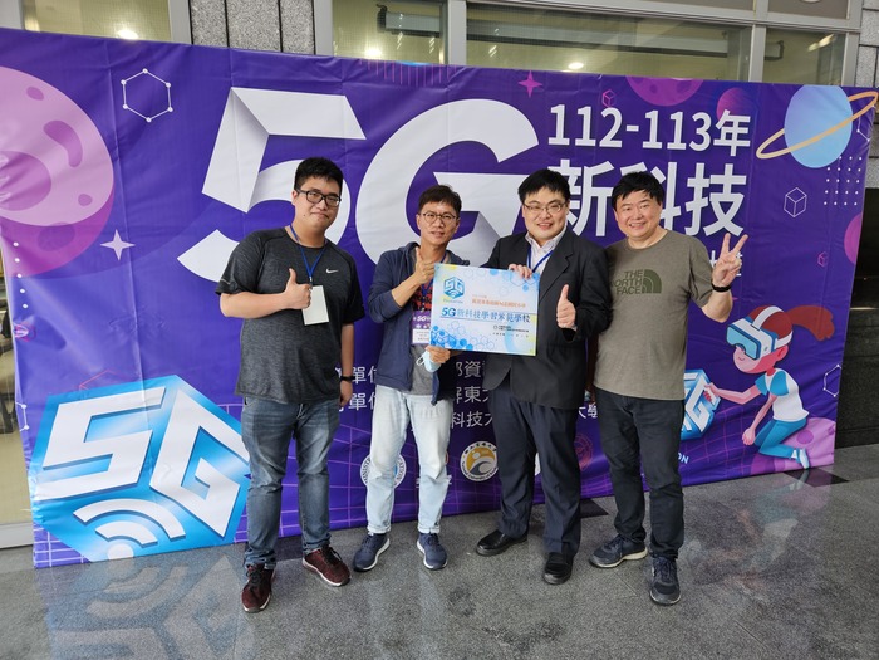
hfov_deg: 73.9
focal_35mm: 23
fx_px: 584
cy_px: 330
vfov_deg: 58.9
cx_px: 440
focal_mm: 5.4
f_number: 1.8
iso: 125
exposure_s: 1/120
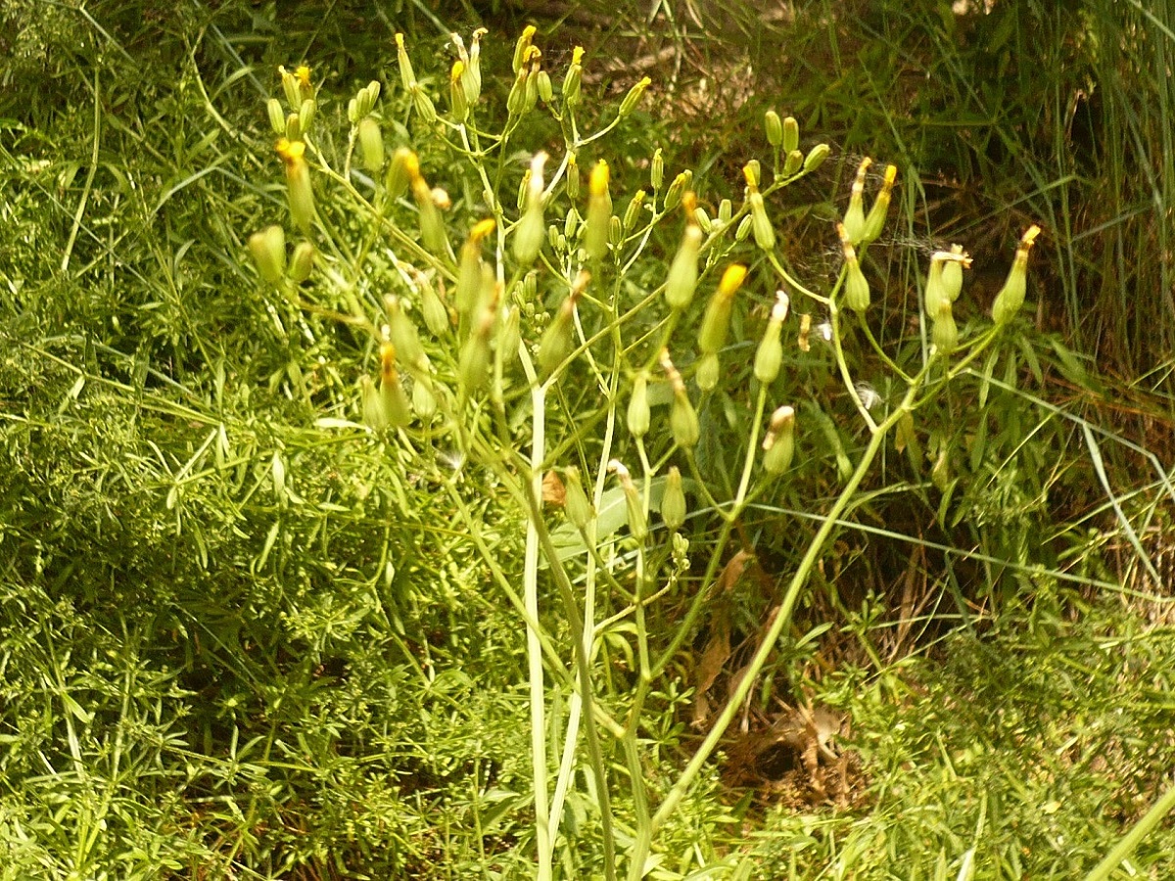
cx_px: 588
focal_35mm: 45
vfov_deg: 32.2
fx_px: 1527
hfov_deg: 42.1
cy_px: 440
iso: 100
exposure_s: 1/320
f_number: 3.2
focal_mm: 7.5
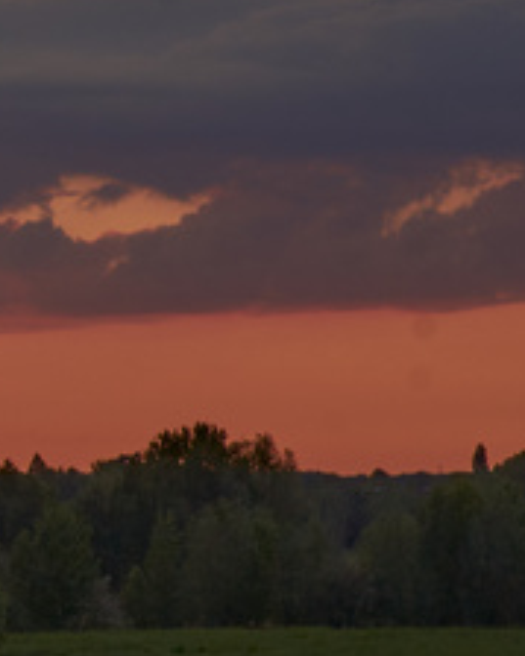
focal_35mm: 475
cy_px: -310
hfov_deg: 3.1
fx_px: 9232
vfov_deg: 4.1
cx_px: -1612
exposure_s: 1/8
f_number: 14
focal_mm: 70
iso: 100
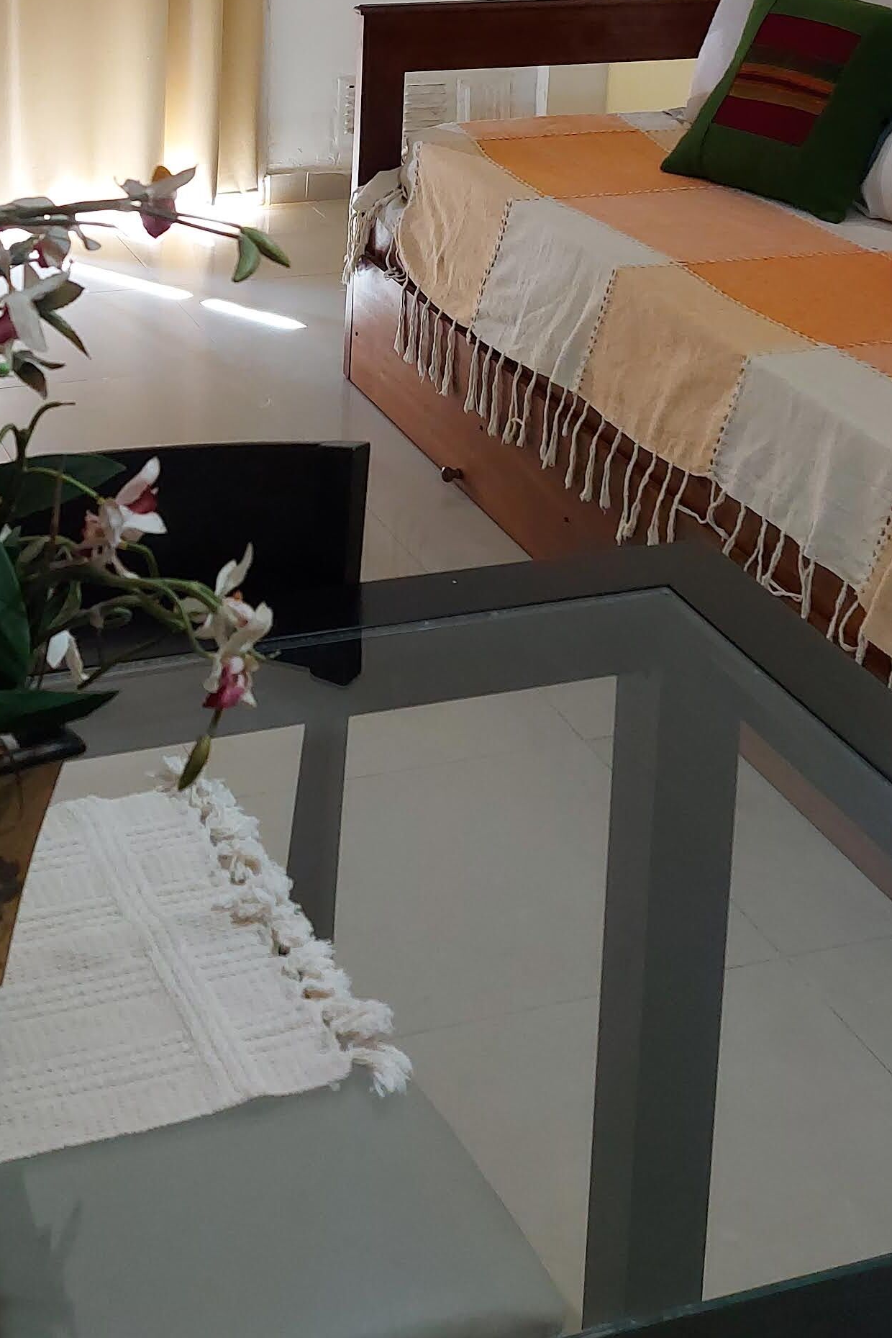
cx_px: 415
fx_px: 2303
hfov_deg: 21.9
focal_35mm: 62
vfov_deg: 30.8
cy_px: 122
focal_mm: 5.23
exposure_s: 1/50
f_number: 1.8
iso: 160
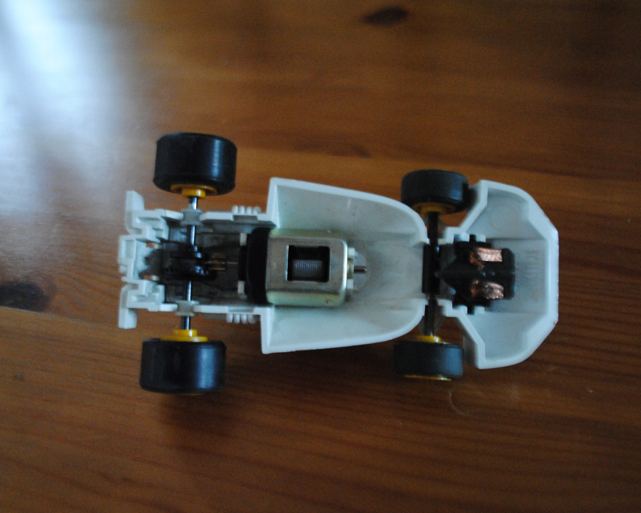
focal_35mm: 38
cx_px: 317
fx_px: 721
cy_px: 255
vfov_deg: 39.2
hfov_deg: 47.9
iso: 1600
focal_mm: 22
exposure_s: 1/20
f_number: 3.8
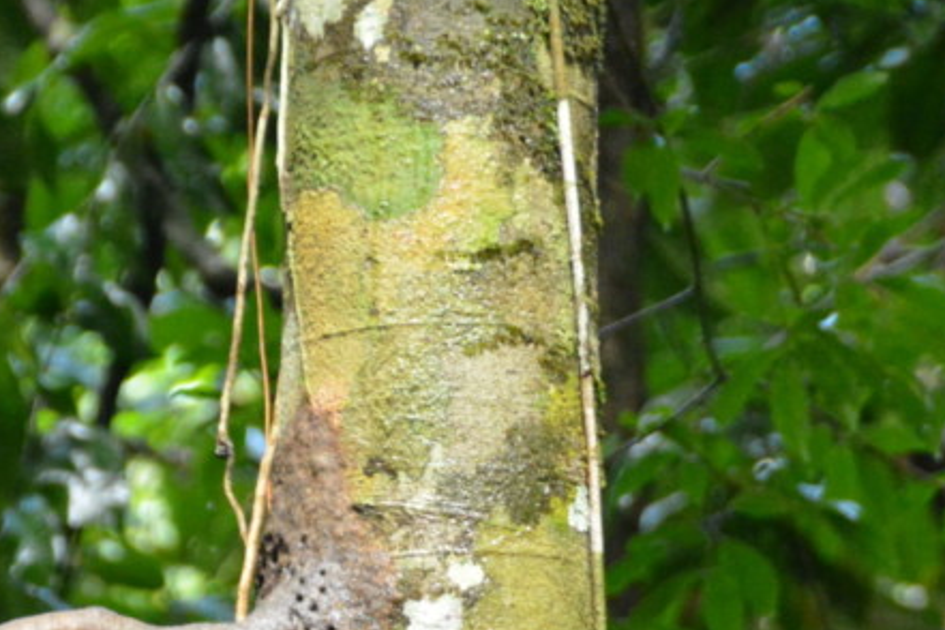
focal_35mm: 632
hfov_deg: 3.3
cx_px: 204
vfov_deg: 2.2
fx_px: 16598
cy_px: 583
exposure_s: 1/100
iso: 5000
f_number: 5.6
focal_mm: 155
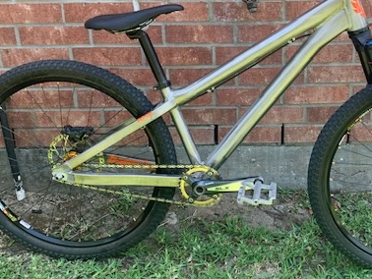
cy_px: 99
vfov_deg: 32.7
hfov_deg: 42.2
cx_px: 255
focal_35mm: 44
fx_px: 473
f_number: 1.8
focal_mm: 4.25
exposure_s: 1/139
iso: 25
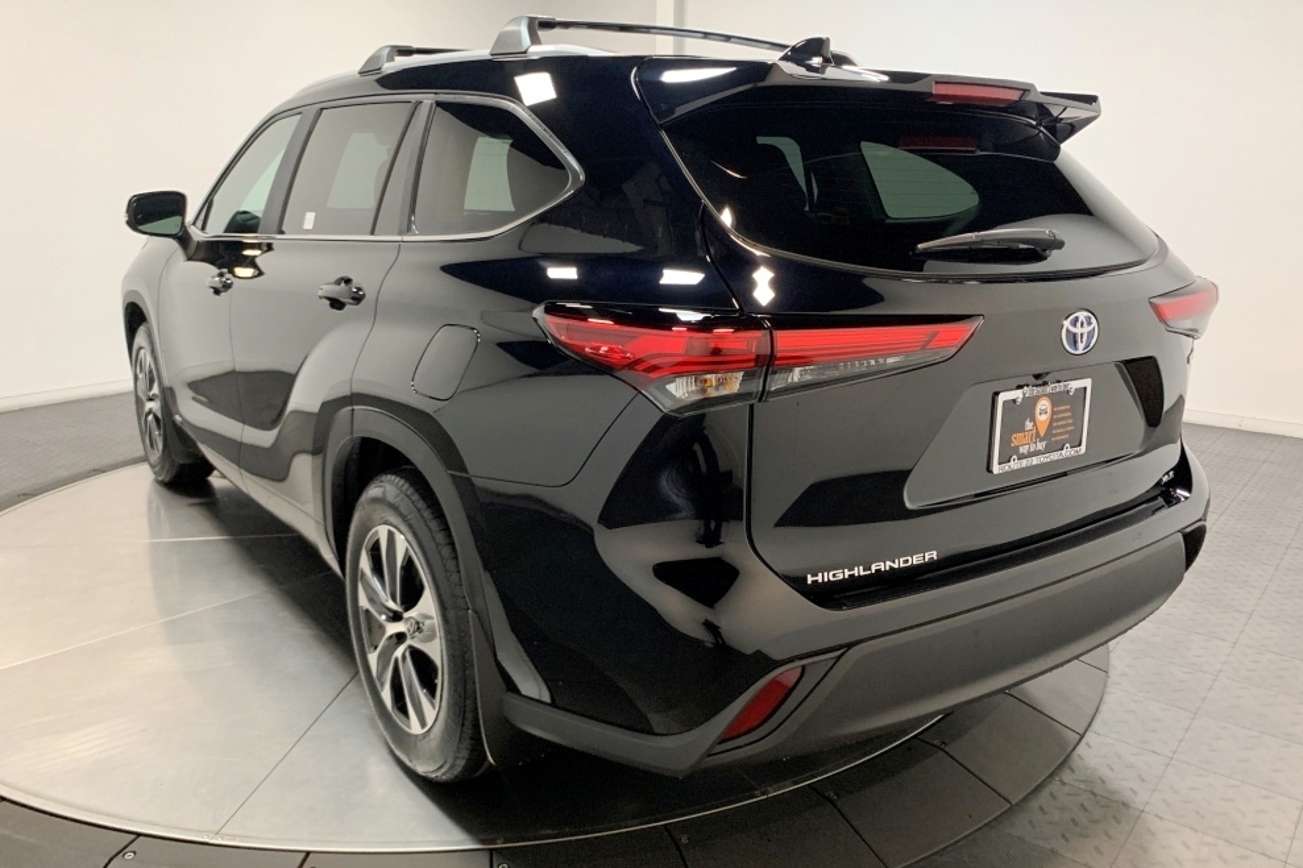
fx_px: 1013
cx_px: 663
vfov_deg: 46.4
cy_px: 444
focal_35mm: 28
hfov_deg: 65.5
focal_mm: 4.25
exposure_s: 1/40
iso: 320
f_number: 1.8
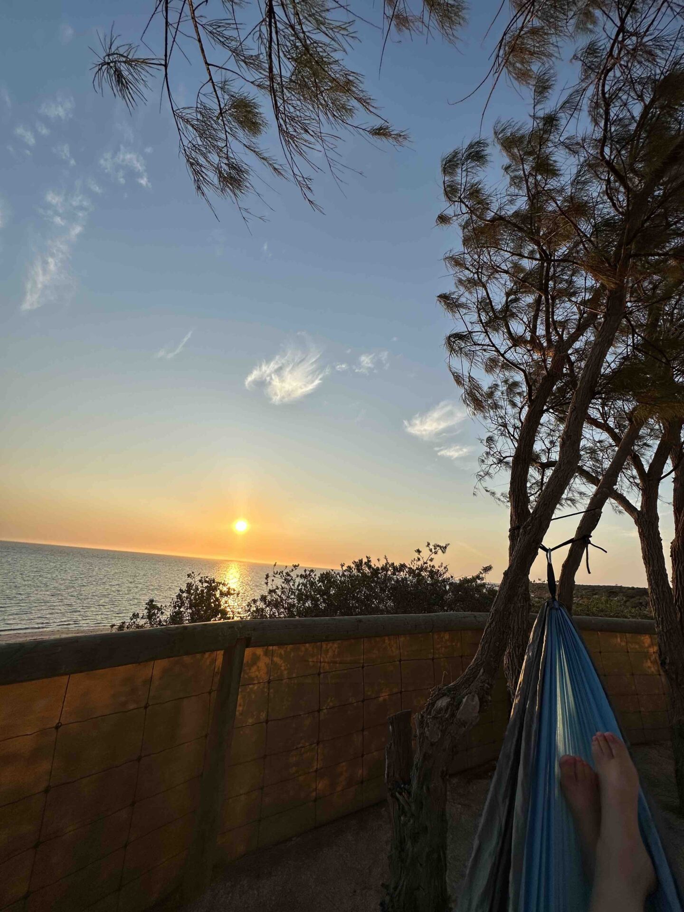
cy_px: 456
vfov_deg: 102.1
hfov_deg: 85.7
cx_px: 342
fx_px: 369
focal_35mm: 14
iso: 50
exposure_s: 1/2398
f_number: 2.2
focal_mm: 2.22
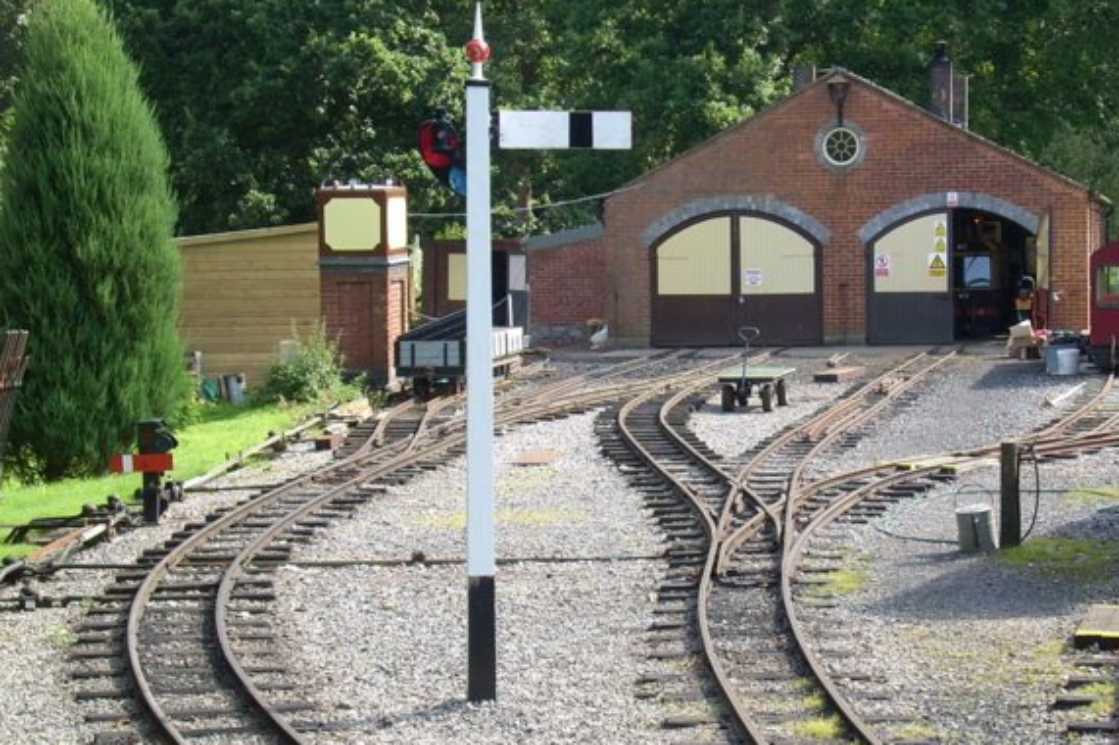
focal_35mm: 96
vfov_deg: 14.2
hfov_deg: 21.2
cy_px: 380
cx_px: 702
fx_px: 2982
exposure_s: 1/142
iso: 64
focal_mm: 10.7
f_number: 3.8
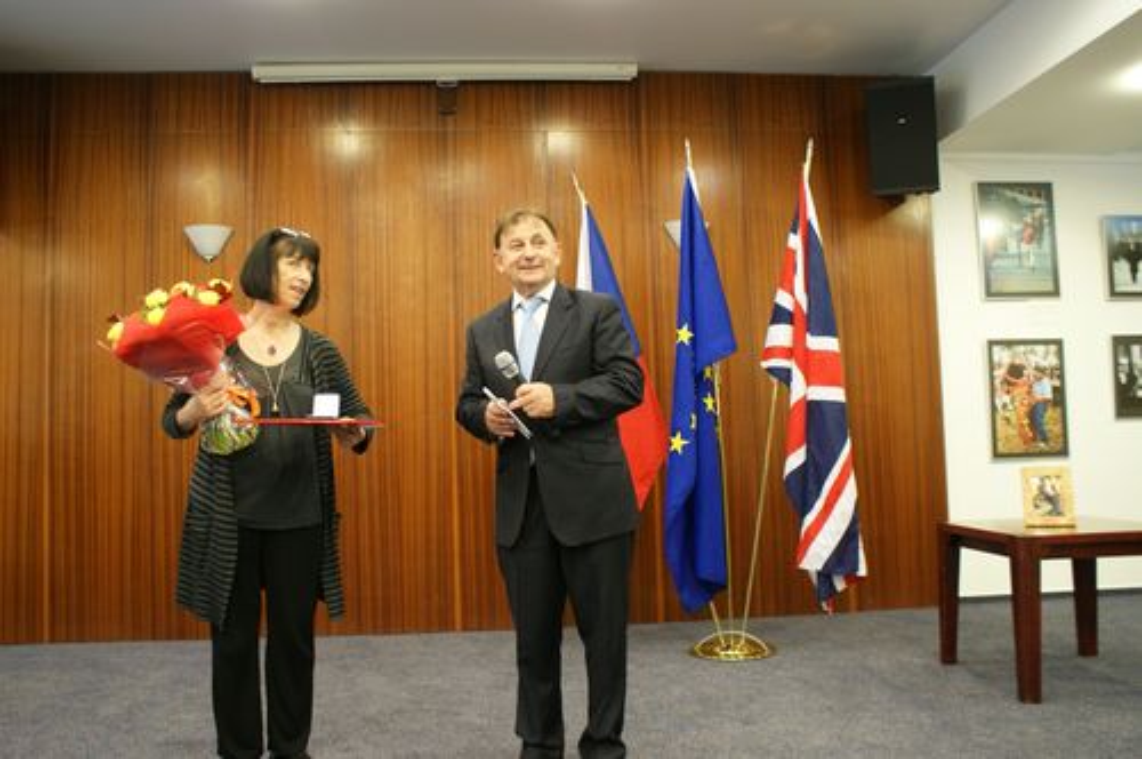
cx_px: 571
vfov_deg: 43.5
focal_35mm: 30
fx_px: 950
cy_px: 380
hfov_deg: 62.0
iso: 400
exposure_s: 1/10
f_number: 4
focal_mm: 20
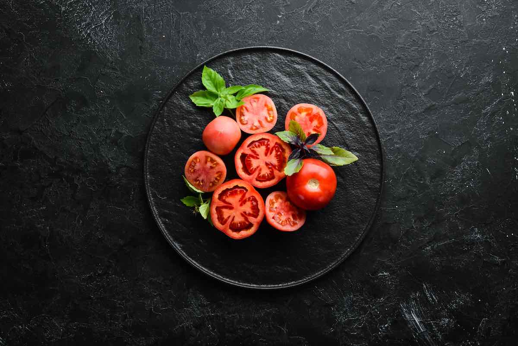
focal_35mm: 50
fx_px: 720
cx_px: 259
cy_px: 173
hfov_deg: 39.6
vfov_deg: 27.0
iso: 125
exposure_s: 1/100
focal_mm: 50
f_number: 13
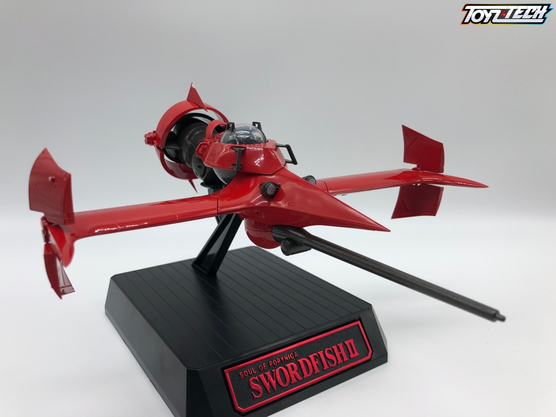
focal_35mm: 28
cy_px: 208
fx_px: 450
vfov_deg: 49.7
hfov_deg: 63.4
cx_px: 278
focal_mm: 4
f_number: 1.8
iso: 20
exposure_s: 1/262
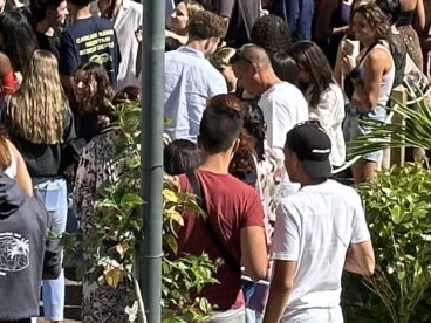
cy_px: -41
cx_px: 171
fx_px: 3324
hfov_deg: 7.4
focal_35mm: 267
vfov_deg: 5.5
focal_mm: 6.86
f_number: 1.78
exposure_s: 1/3472
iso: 64
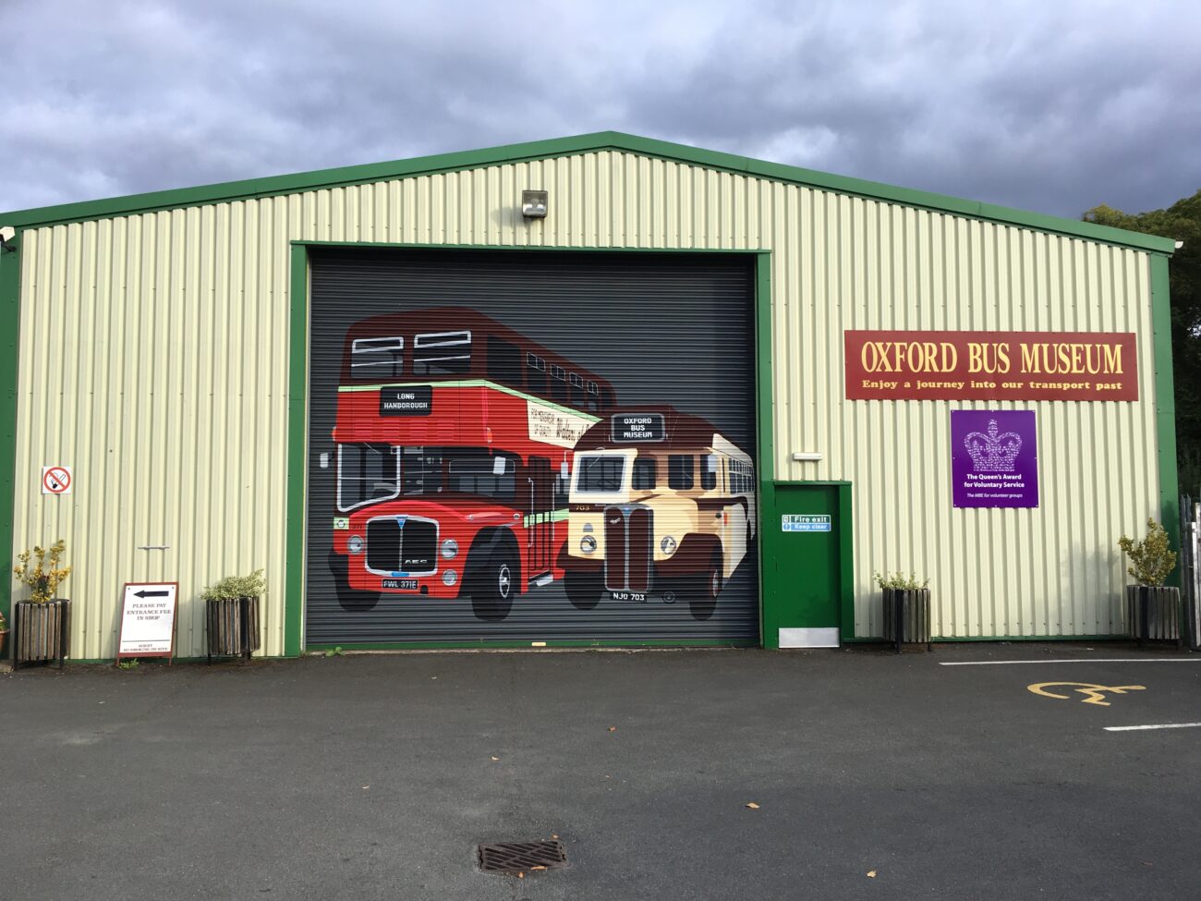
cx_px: 600
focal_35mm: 29
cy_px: 450
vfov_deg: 48.2
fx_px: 1006
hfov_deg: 61.7
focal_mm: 4.15
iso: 25
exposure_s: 1/478
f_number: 2.2
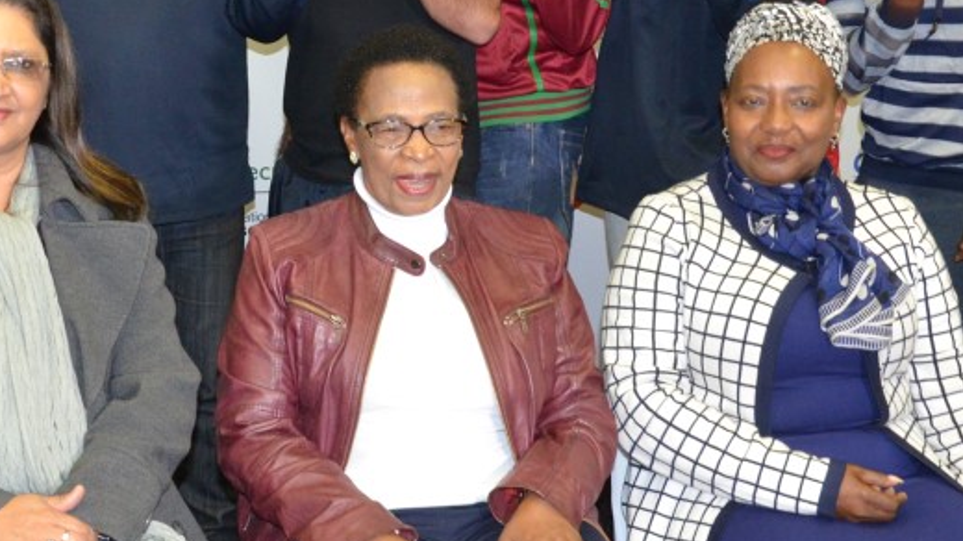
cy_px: 167
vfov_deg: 14.3
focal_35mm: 84
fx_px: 2144
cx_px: 293
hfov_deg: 25.1
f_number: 6.3
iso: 2000
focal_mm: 24
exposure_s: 1/15
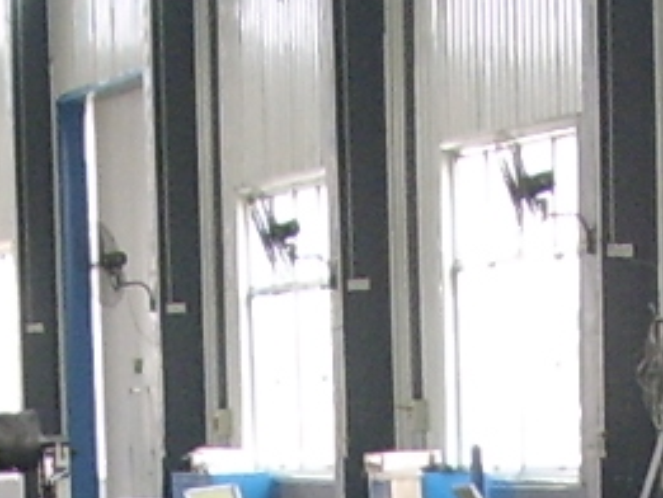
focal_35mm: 184
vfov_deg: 7.4
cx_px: 356
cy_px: 1321
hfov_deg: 10.7
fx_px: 3526
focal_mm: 5.8
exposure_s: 1/30
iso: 100
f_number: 2.9
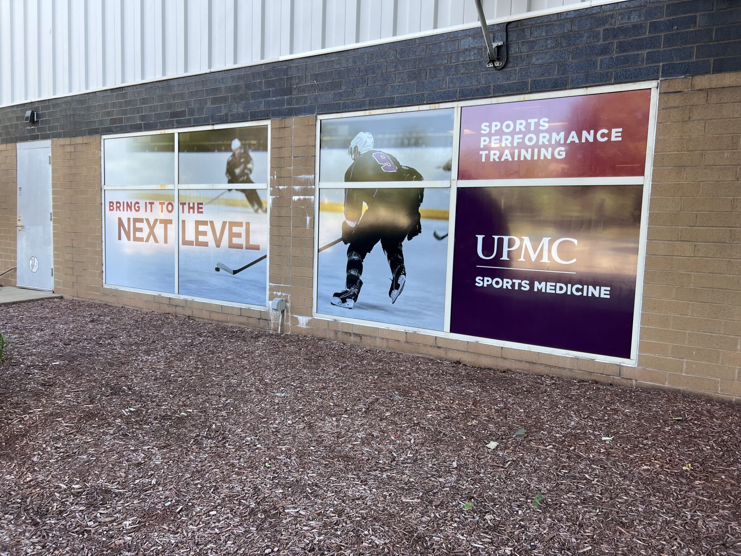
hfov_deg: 67.3
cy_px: 278
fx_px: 557
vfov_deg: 53.1
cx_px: 370
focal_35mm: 26
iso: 40
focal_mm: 5.7
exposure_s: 1/260
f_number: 1.5
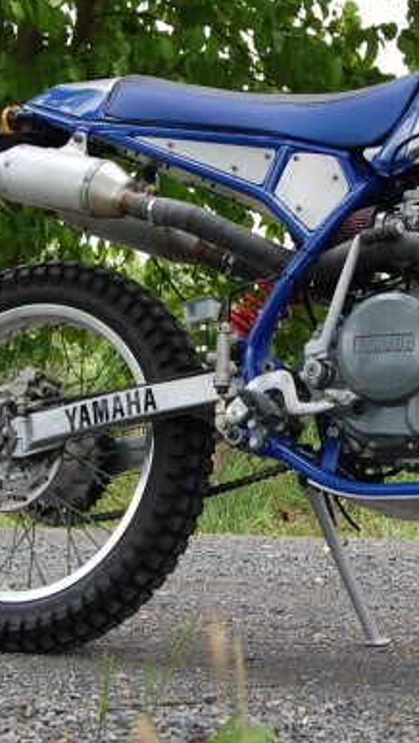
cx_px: 247
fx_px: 1882
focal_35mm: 95
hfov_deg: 12.7
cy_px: 353
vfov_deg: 22.4
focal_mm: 23
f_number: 7.1
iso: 200
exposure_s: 1/200
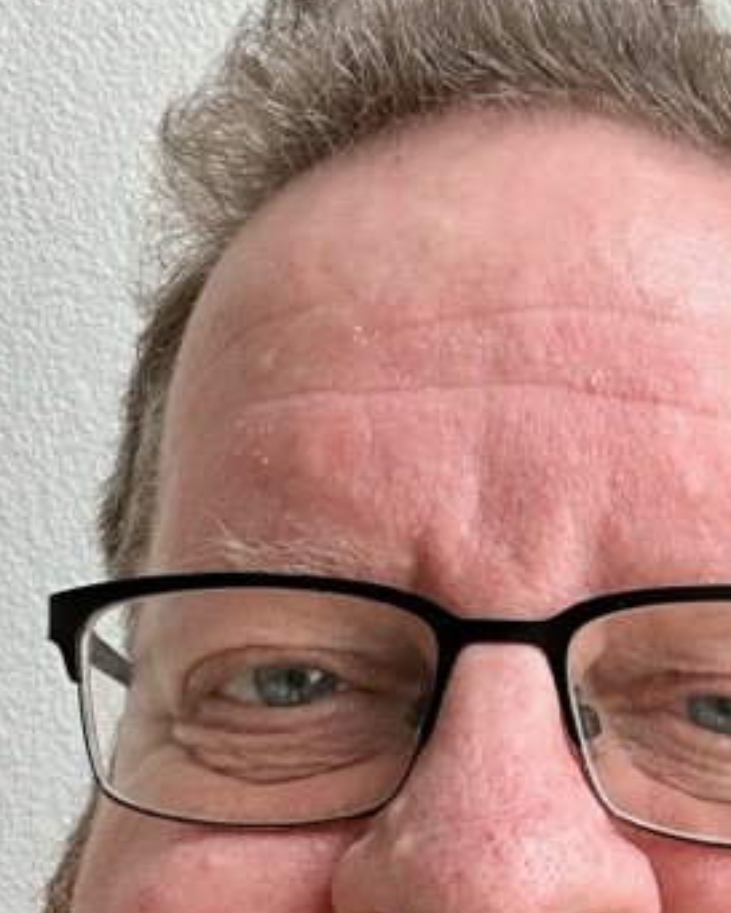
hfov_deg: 27.5
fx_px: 1487
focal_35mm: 55
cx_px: 461
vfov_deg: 32.8
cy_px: 776
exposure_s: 1/66
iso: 80
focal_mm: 2.69
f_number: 1.9
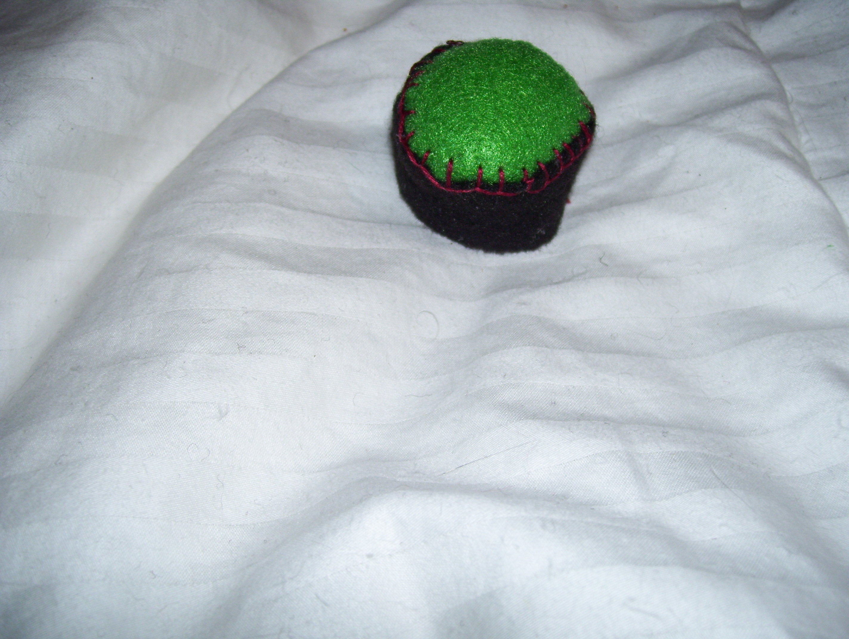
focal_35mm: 36
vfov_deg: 39.7
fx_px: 884
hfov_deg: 51.3
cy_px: 320
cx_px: 424
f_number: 2.7
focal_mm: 6
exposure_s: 1/60
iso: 80
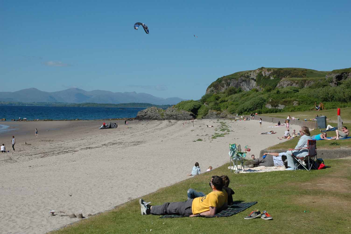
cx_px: 176
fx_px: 555
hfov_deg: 35.1
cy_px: 117
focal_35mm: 57
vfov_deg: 23.7
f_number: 10
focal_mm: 38
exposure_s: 1/400
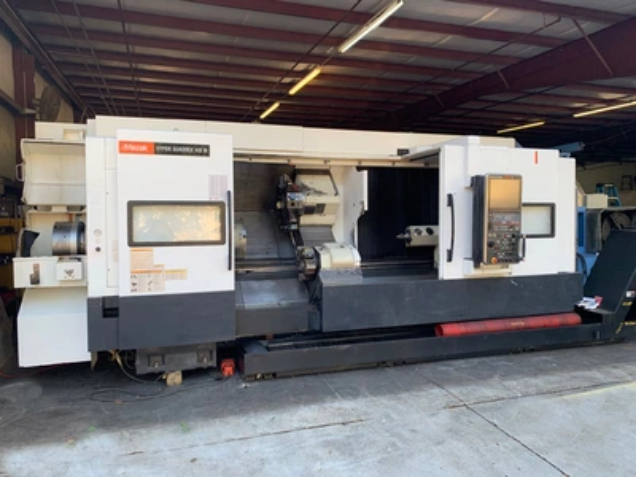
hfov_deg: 67.3
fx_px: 478
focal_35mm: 26
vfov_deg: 53.1
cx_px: 318
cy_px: 238
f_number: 1.8
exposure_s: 1/121
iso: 40
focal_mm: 4.25
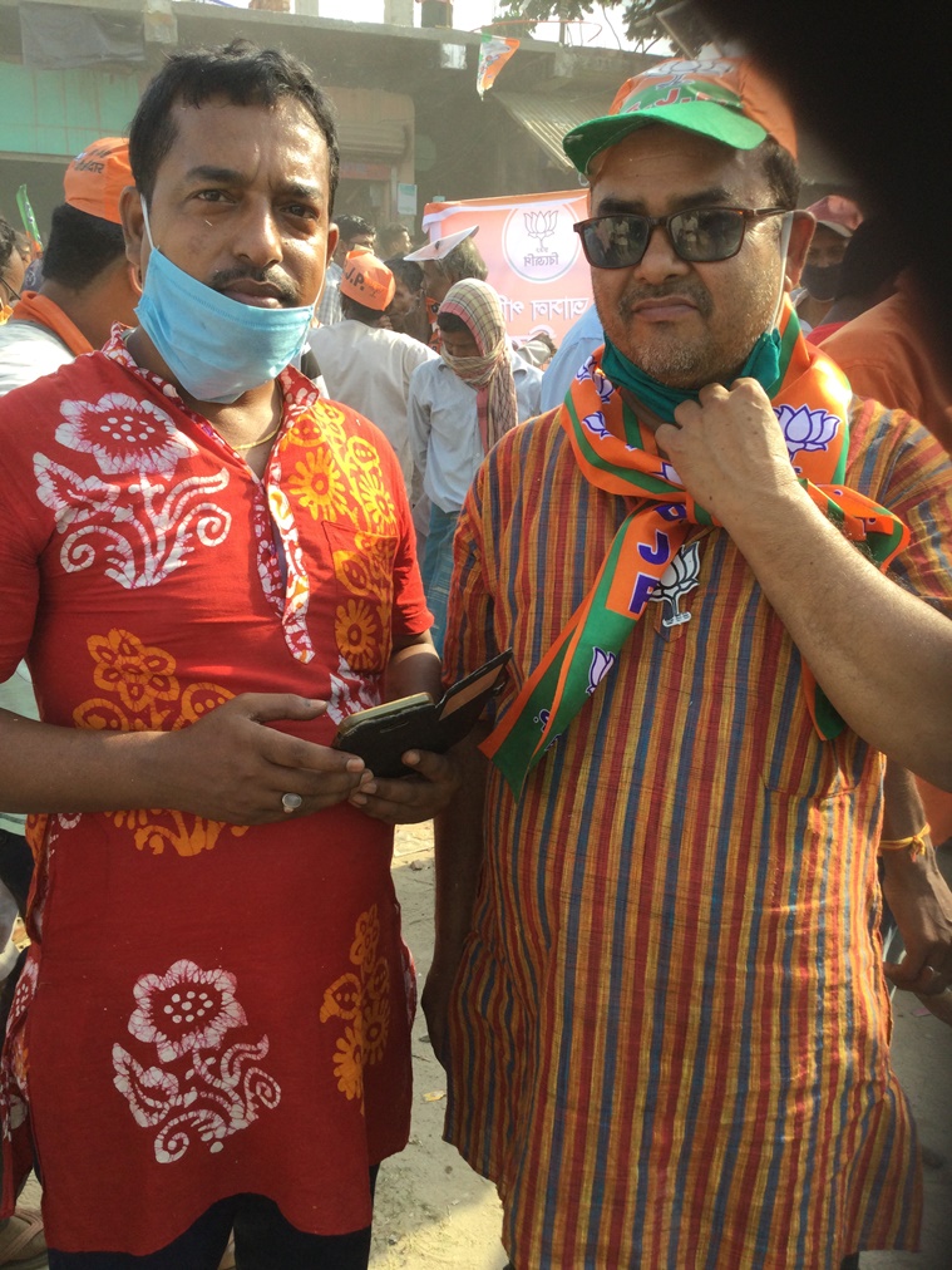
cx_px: 476
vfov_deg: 58.4
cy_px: 635
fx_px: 1137
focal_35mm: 31
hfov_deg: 45.4
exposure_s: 1/218
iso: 25
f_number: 2.4
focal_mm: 3.3
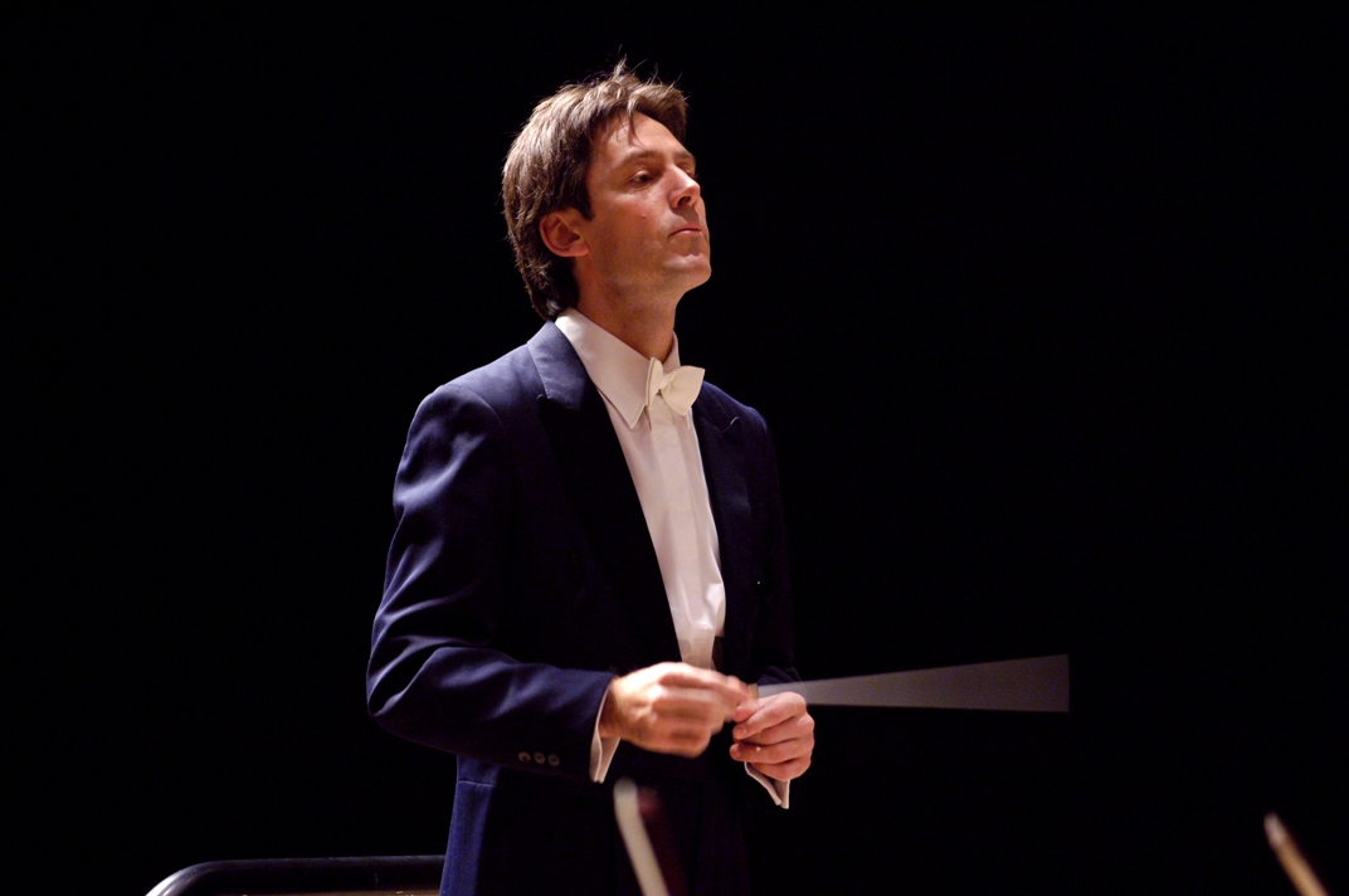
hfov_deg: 8.3
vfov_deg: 5.5
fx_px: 9263
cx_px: 674
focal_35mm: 248
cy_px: 448
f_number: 2.8
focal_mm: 165
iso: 800
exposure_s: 1/80
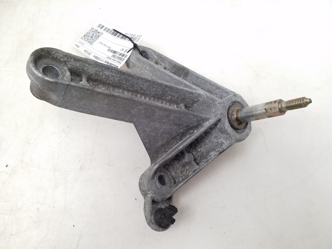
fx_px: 259
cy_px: 124
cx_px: 166
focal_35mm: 27
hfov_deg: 65.3
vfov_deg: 51.4
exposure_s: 1/50
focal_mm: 3.6
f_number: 1.9
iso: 125
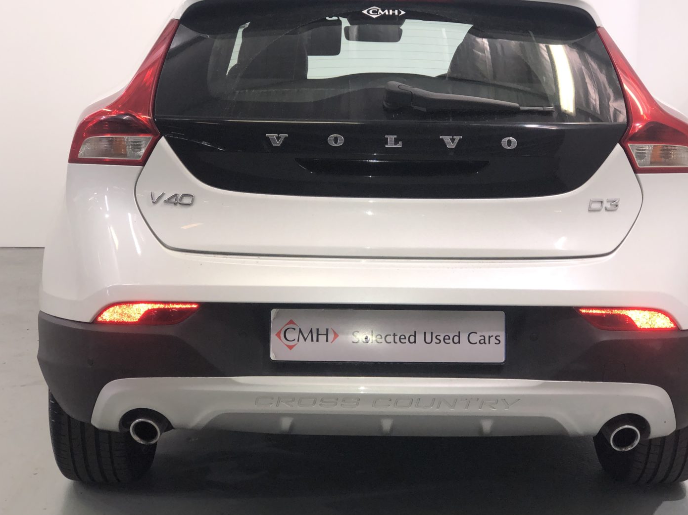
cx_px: 372
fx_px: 1252
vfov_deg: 23.3
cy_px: 237
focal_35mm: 63
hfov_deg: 30.7
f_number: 2.8
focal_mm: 6.6
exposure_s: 1/33
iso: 64
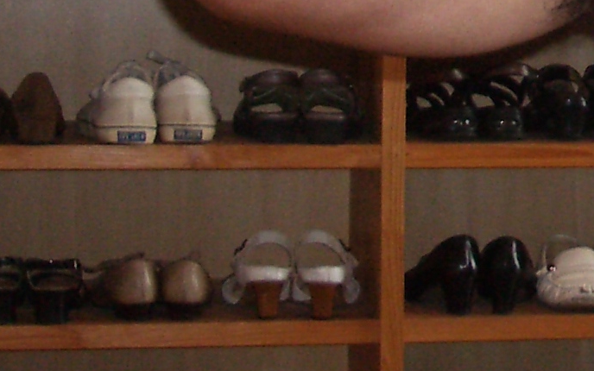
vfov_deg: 9.3
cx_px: 772
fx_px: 2234
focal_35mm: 138
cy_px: -157
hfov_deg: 14.5
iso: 200
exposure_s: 1/60
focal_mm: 5.8
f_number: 2.6
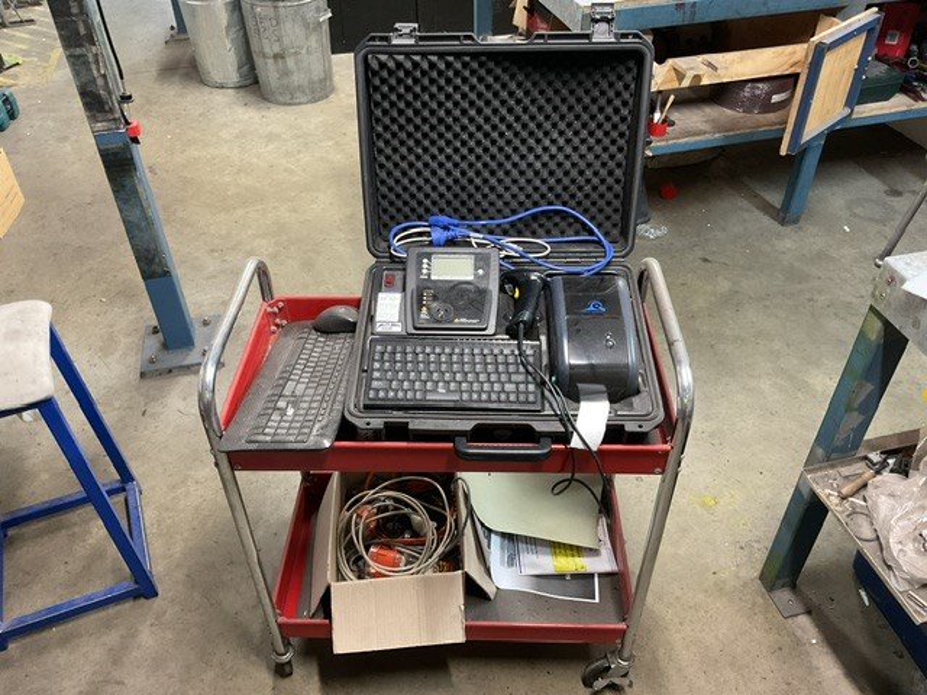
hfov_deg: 61.7
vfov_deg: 48.2
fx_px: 777
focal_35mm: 29
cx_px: 464
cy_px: 348
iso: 200
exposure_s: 1/33
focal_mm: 3
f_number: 1.8
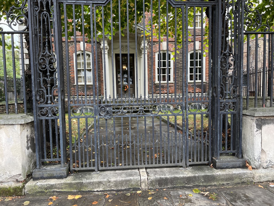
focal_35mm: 26
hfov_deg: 67.3
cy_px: 103
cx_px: 137
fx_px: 206
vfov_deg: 53.1
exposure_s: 1/171
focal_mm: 5.7
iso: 50
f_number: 1.5
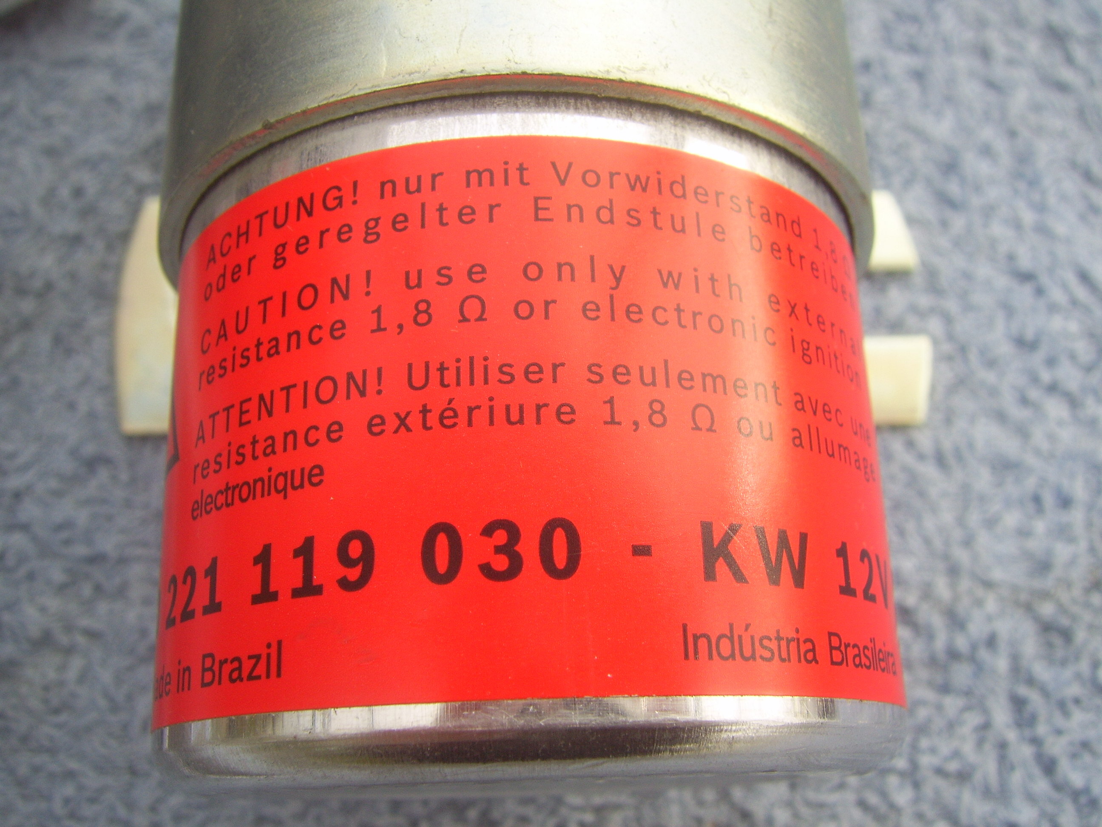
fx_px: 1210
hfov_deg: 49.0
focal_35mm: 38
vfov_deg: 37.7
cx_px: 551
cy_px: 414
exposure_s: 1/100
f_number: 5.1
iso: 50
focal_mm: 7.8
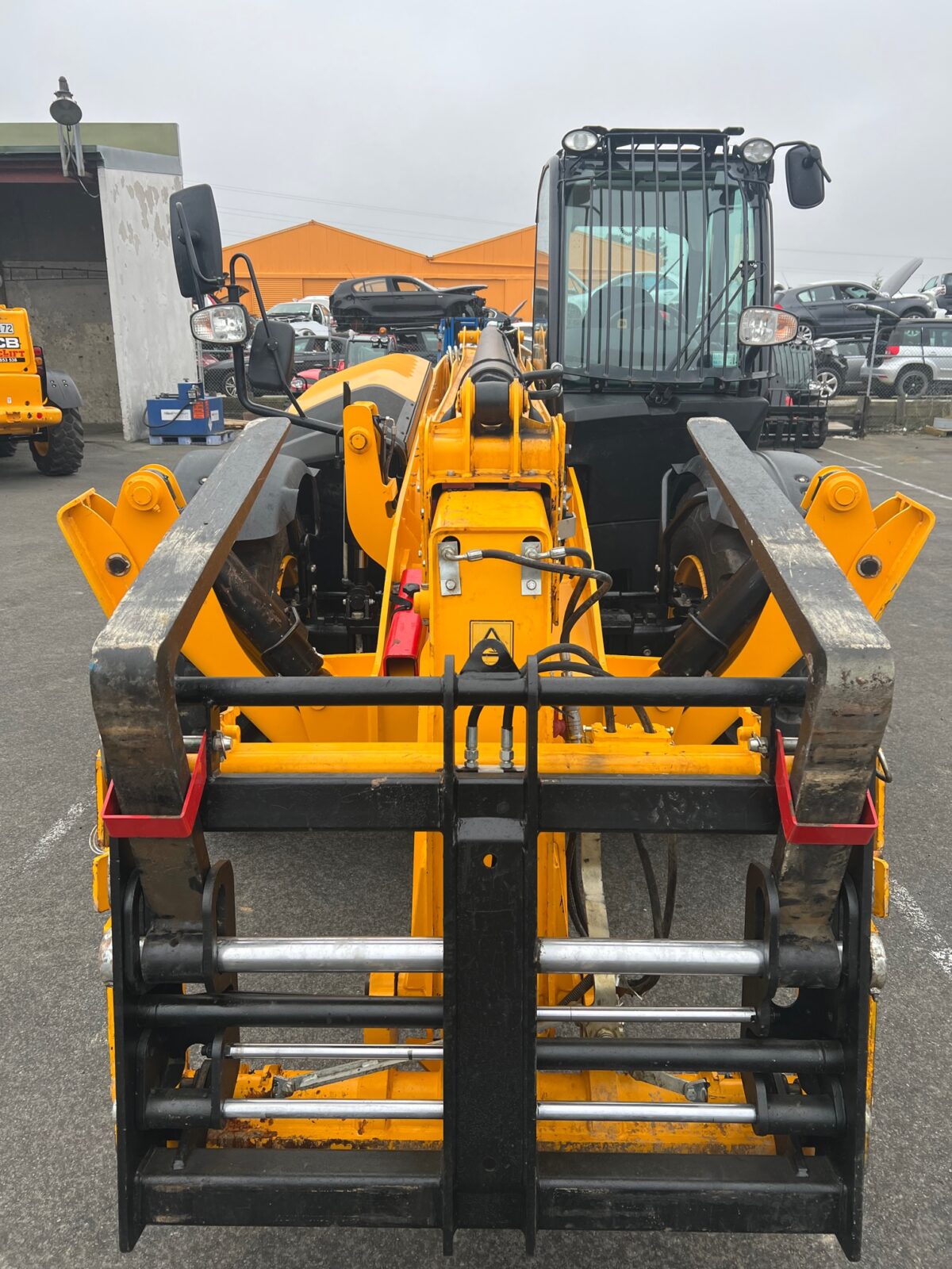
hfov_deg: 53.1
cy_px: 634
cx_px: 476
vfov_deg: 67.3
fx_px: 953
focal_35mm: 26
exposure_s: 1/733
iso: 50
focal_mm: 5.7
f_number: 1.5
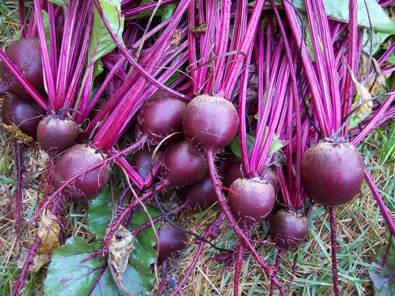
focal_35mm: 39
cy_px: 148
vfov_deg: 36.8
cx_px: 200
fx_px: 445
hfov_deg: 47.9
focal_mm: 8
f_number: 2.8
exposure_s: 1/30
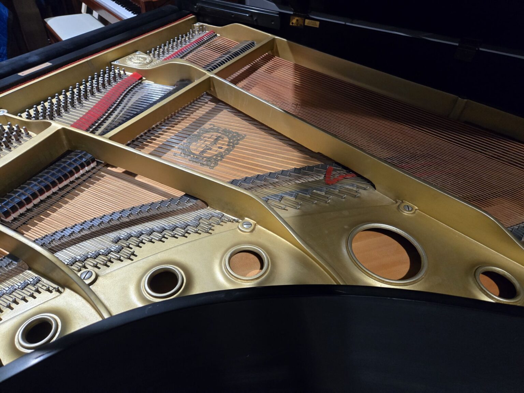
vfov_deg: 58.9
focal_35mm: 23
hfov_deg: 73.9
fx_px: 348
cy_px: 196
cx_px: 262
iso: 640
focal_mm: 5.4
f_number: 1.8
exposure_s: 1/60.2
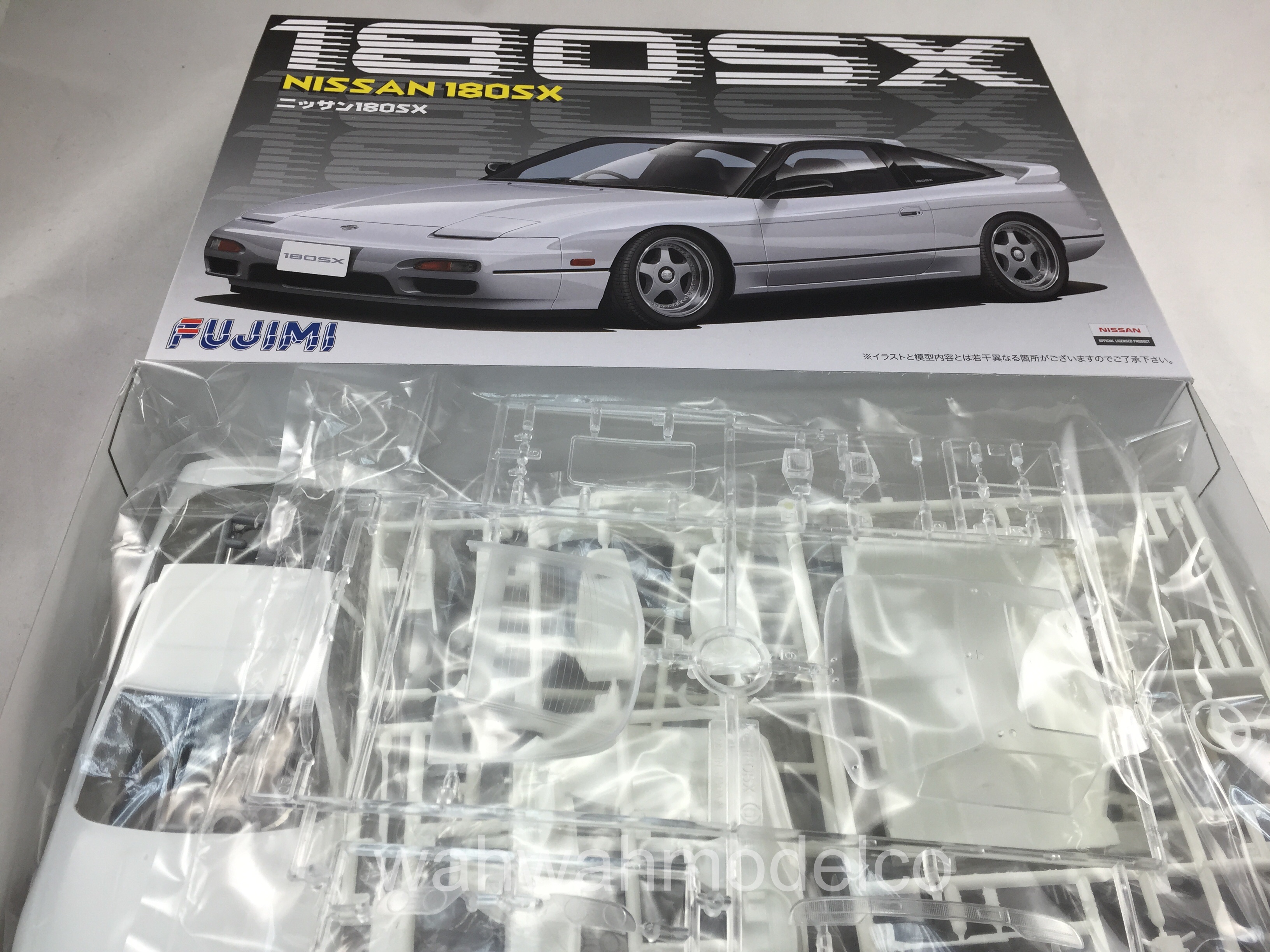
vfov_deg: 48.2
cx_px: 635
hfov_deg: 61.7
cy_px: 476
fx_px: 1064
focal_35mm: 29
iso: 40
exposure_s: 1/100
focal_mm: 4.15
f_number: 2.2
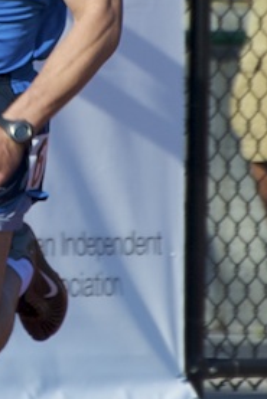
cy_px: 110
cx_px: -78
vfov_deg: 3.1
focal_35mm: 675
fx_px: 7499
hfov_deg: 2.0
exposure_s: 1/800
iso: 200
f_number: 5.6
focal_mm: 260
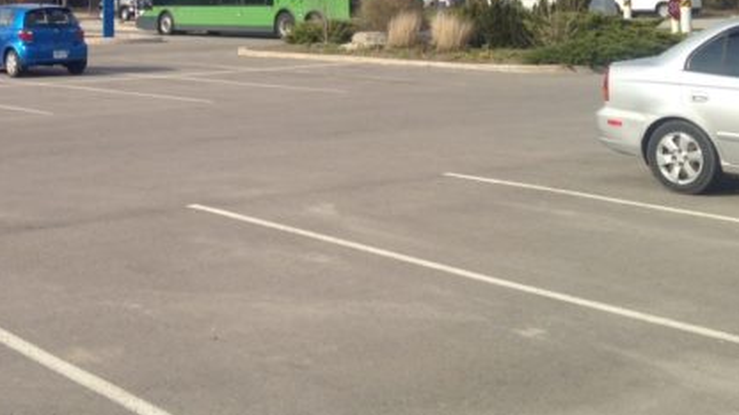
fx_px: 1293
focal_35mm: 66
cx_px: 139
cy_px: -30
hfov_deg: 31.0
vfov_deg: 17.7
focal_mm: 4.28
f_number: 2.4
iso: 50
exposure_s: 1/1972
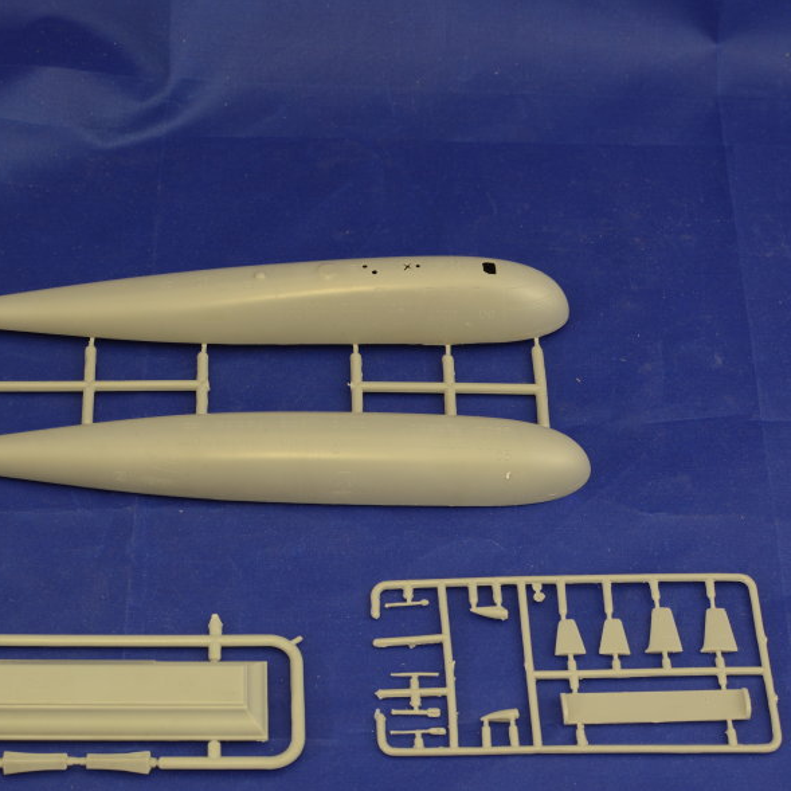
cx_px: 248
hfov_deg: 22.7
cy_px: 413
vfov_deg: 22.8
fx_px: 1958
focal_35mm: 76
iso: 100
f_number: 8
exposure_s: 1/2
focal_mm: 35
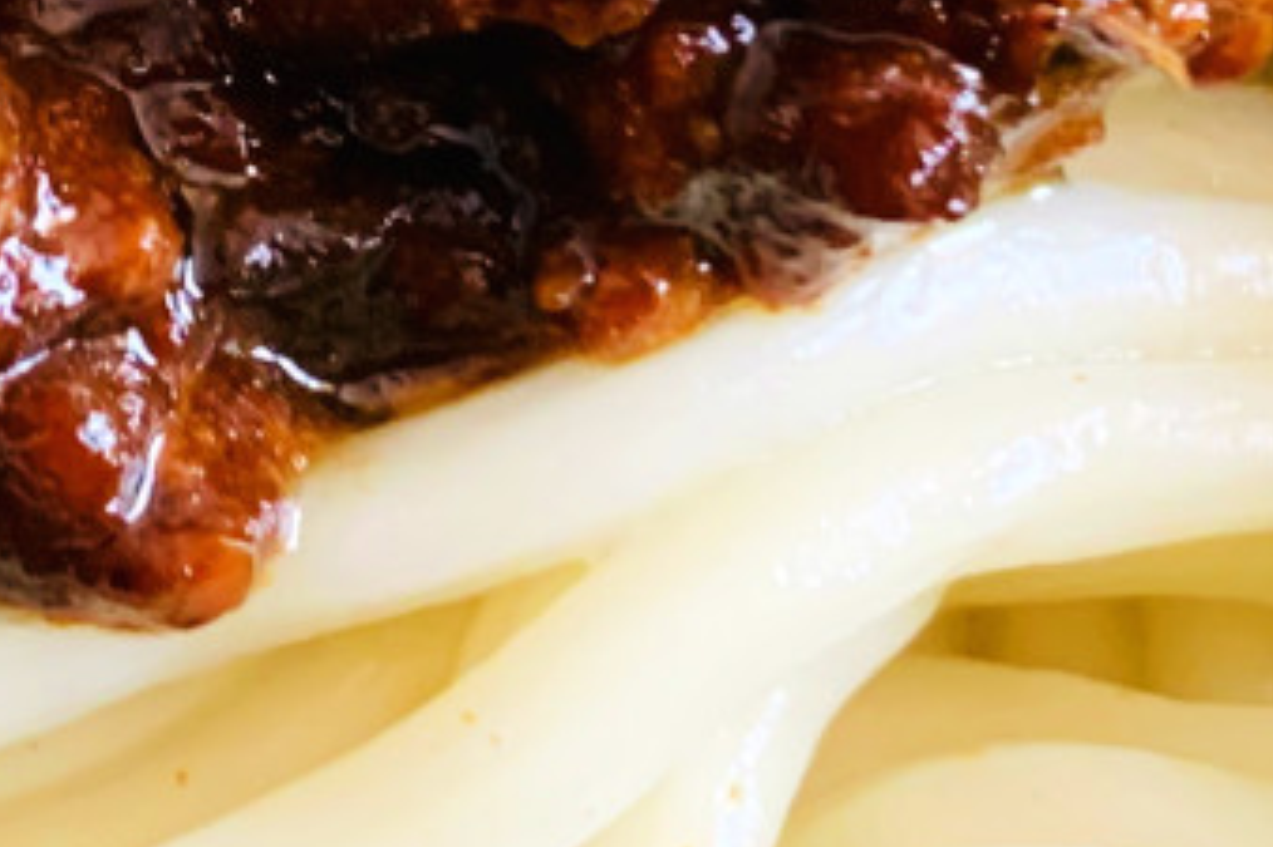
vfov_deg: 10.4
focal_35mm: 128
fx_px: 4524
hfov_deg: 16.0
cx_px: 399
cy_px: -286
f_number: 1.8
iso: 400
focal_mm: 4.25
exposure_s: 1/55
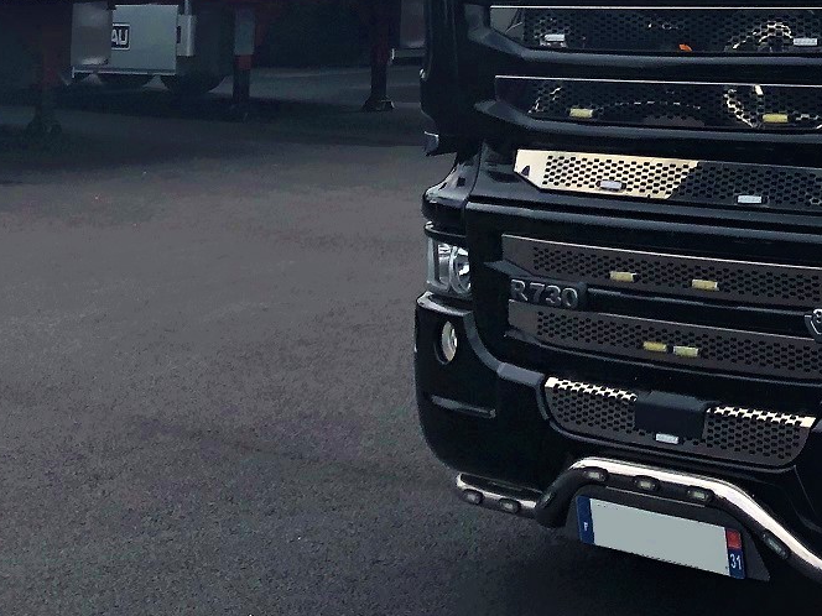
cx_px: 1131
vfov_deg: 16.4
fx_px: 2018
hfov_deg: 20.6
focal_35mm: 85
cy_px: -188
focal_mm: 4
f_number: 1.8
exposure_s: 1/2183
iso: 20
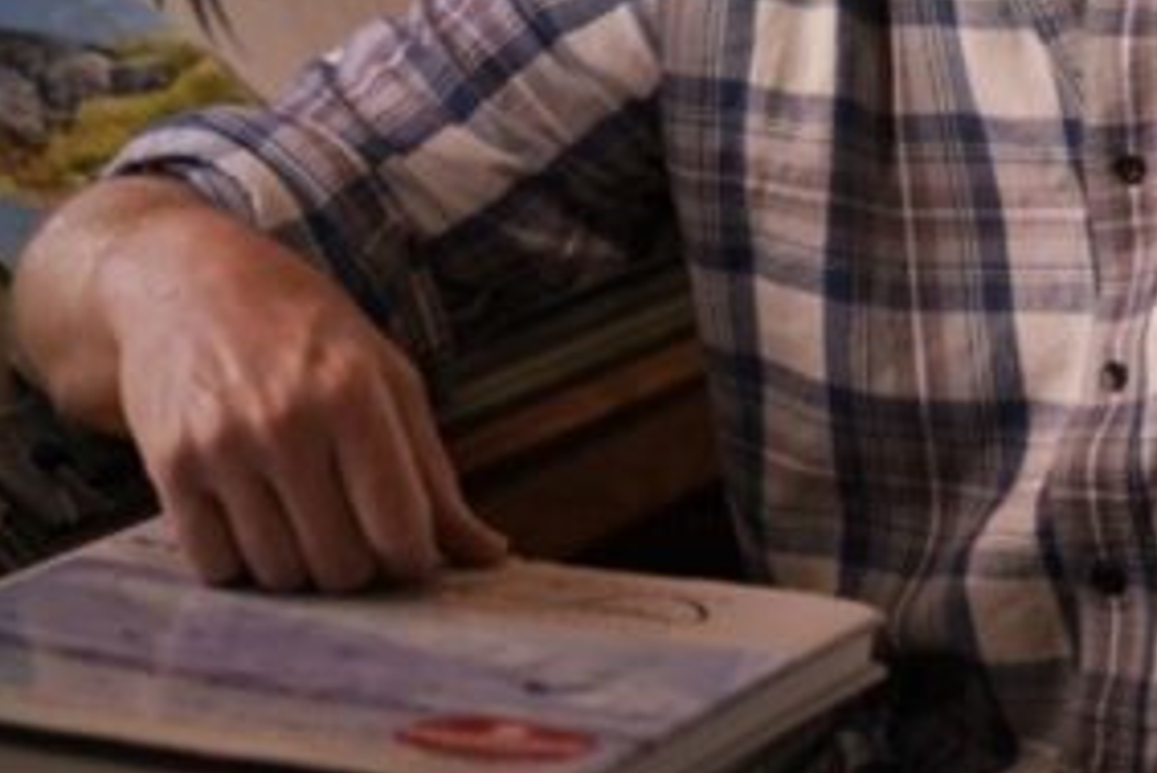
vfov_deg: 9.1
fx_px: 4791
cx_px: 409
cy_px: -249
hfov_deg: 13.8
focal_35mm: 149
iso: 100
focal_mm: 55
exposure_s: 1/125
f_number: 2.8
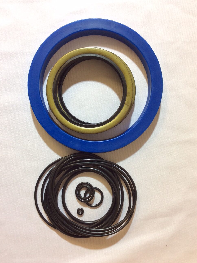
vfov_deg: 56.9
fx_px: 243
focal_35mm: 32
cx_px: 98
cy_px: 132
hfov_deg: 44.1
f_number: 2.4
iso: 40
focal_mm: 3.3
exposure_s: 1/24
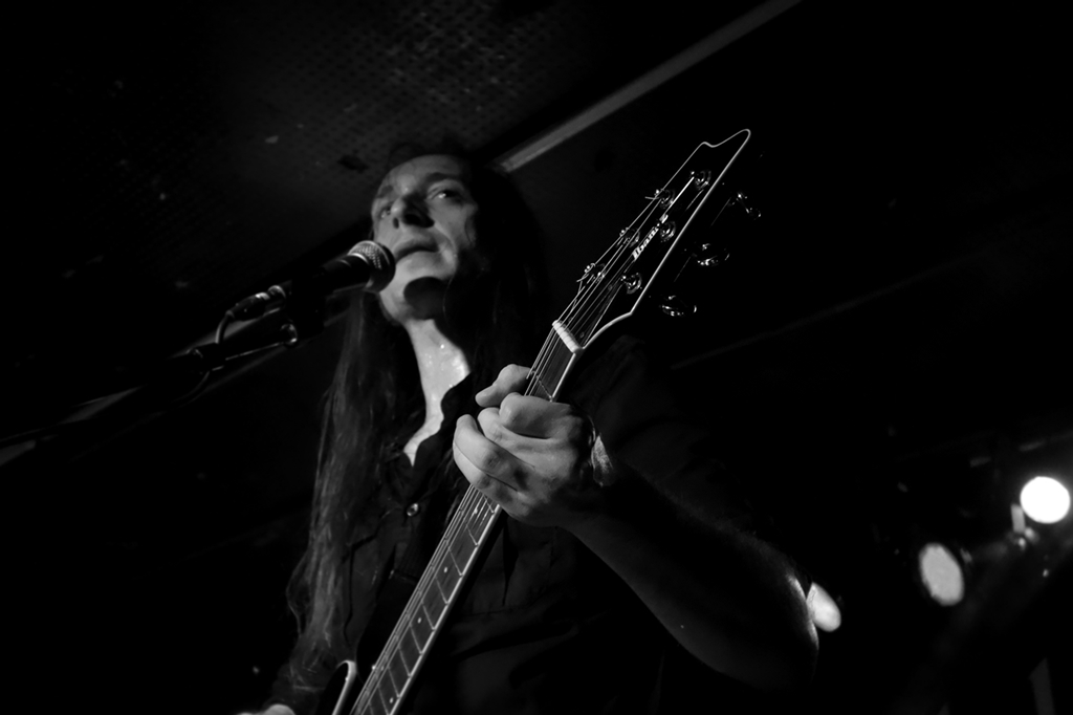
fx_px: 1251
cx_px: 536
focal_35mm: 42
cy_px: 358
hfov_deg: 46.4
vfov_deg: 31.9
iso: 3200
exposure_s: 1/50
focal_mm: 15.45
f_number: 3.2
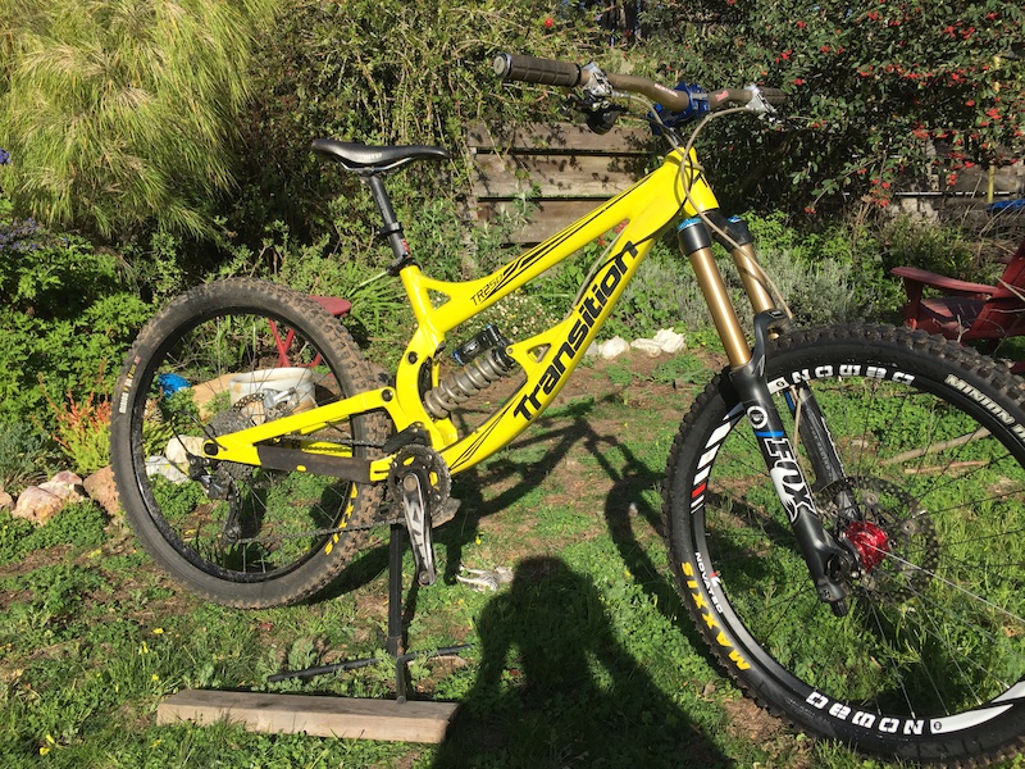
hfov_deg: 61.7
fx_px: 859
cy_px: 384
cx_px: 512
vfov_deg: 48.2
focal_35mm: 29
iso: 32
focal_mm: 4.15
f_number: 2.2
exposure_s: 1/1522
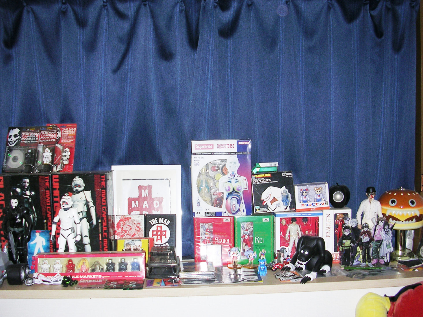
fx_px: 464
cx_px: 212
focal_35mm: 38
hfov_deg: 49.0
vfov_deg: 37.7
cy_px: 158
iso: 50
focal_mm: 5.8
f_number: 2.8
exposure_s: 1/60
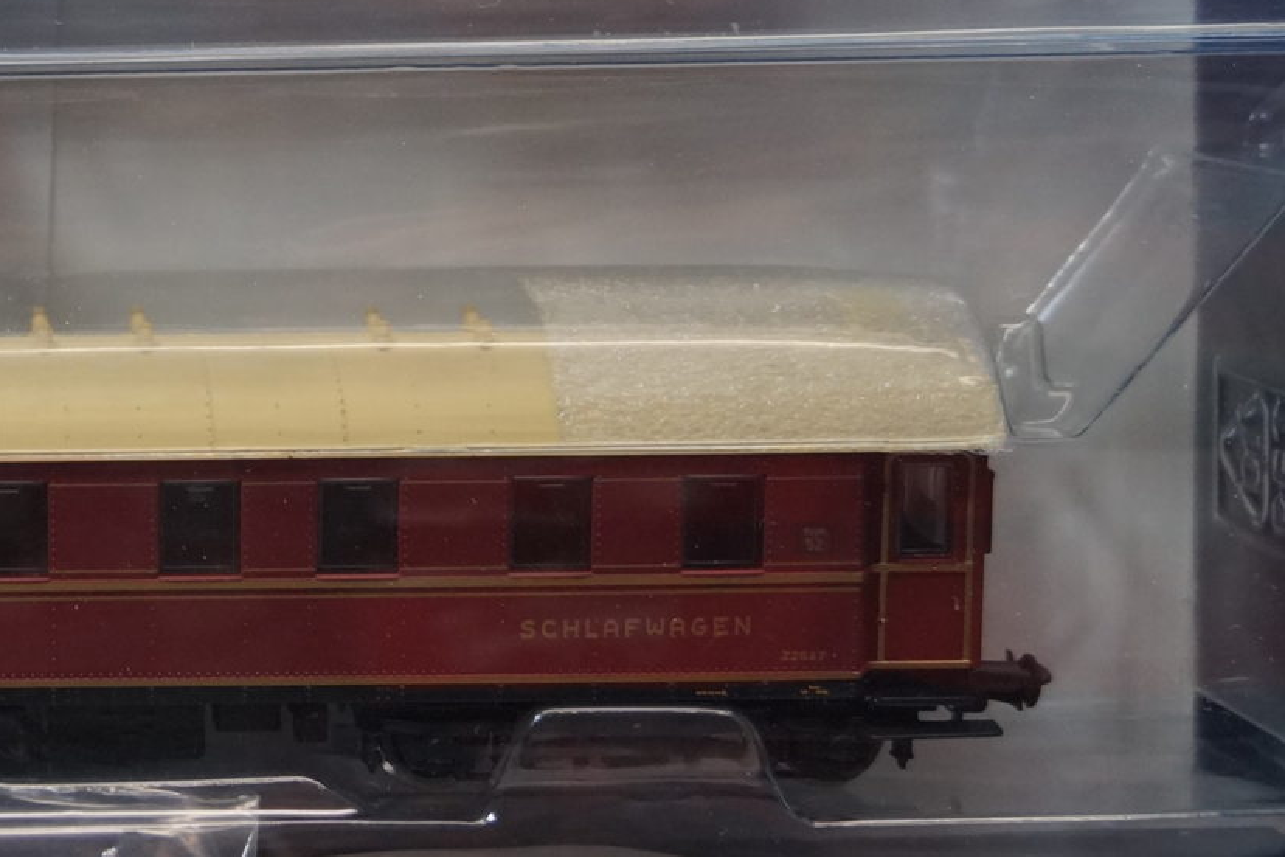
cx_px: -253
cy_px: 68
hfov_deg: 21.3
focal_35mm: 89
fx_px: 3177
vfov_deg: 15.2
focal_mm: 24
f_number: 4
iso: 640
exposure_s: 1/160
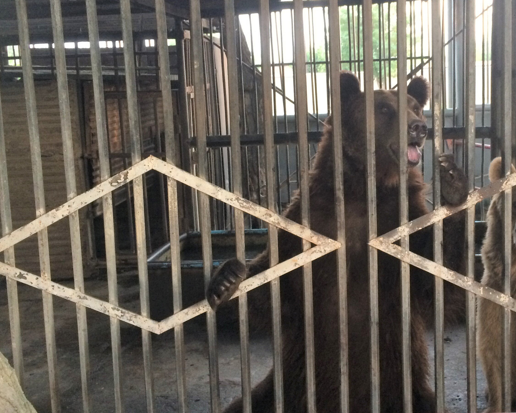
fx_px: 626
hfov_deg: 44.2
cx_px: 341
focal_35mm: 41
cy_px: 159
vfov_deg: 36.3
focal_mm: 4.15
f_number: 2.2
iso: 320
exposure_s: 1/33
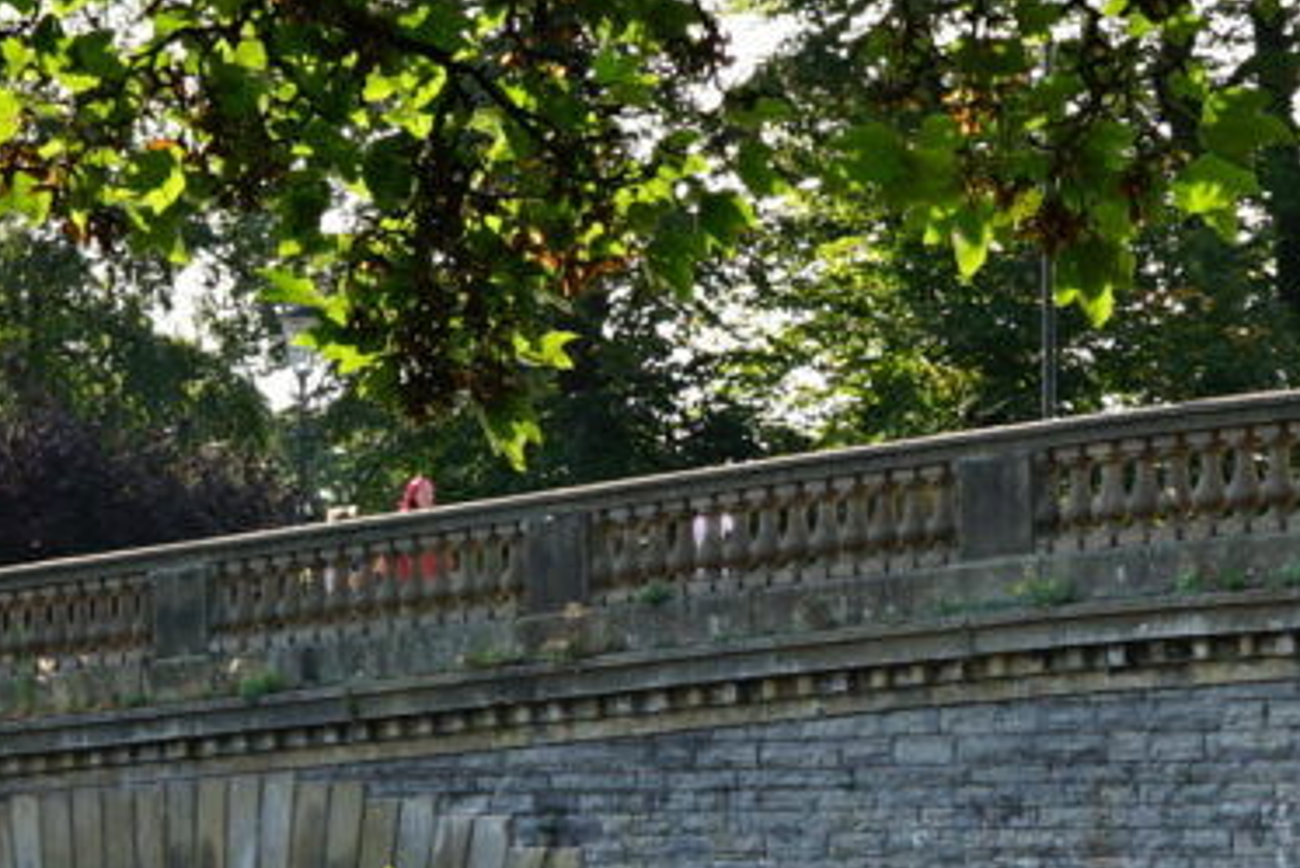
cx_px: 714
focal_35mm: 192
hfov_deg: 10.7
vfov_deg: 7.1
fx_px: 6936
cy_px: 1190
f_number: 8
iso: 100
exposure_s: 1/60
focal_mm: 35
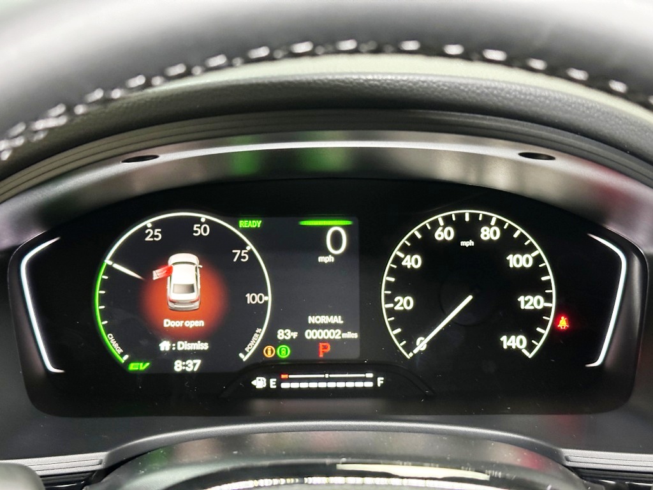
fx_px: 905
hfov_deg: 39.7
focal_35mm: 48
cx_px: 326
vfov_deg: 30.3
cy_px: 245
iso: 640
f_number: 1.78
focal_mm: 6.86
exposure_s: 1/30
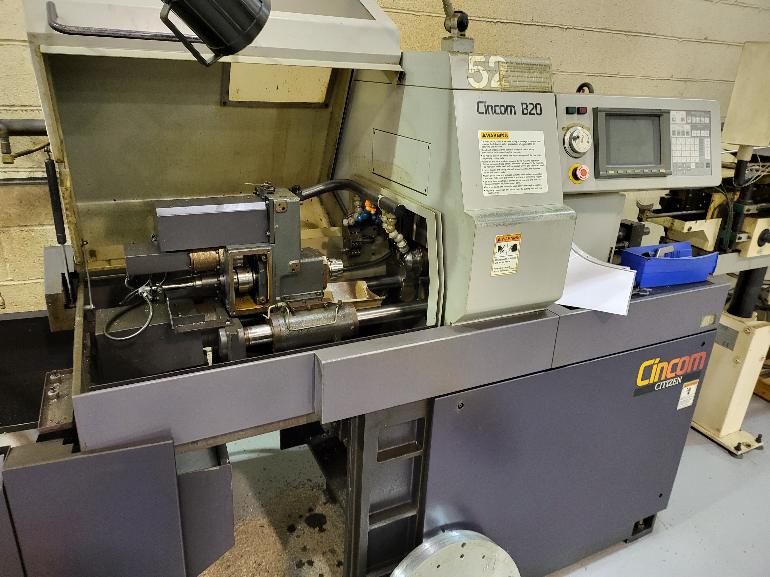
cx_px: 385
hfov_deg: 71.6
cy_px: 288
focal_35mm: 24
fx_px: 534
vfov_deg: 56.8
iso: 400
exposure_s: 1/39
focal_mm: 5
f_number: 1.8
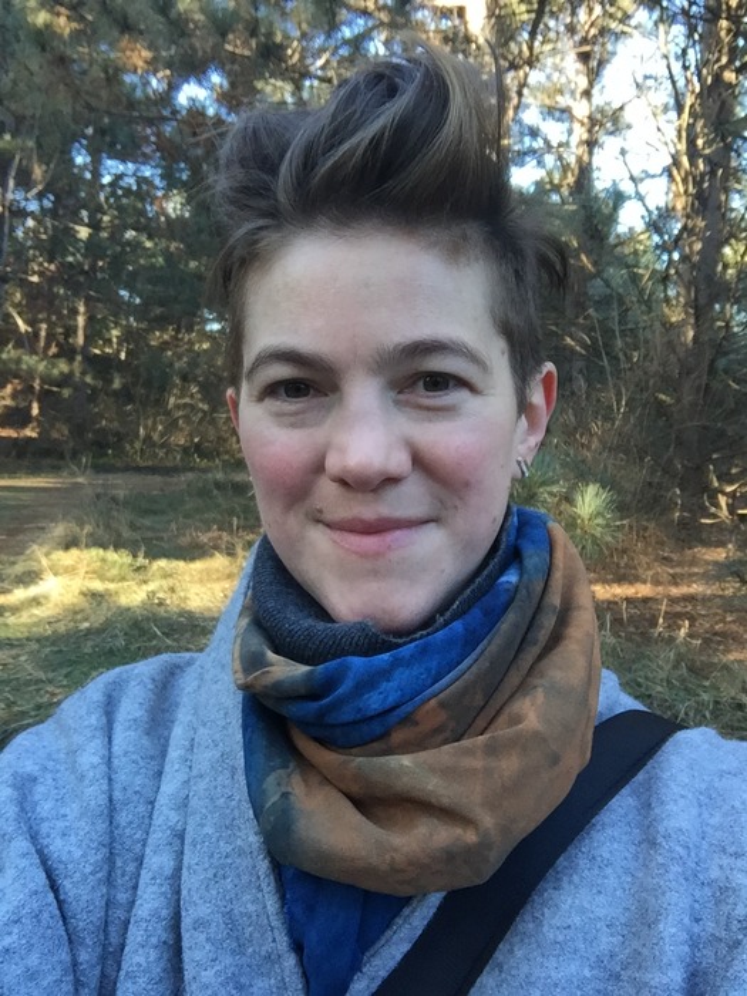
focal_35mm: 31
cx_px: 374
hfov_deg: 45.4
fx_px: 892
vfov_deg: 58.4
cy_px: 498
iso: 50
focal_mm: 2.65
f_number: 2.2
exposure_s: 1/60
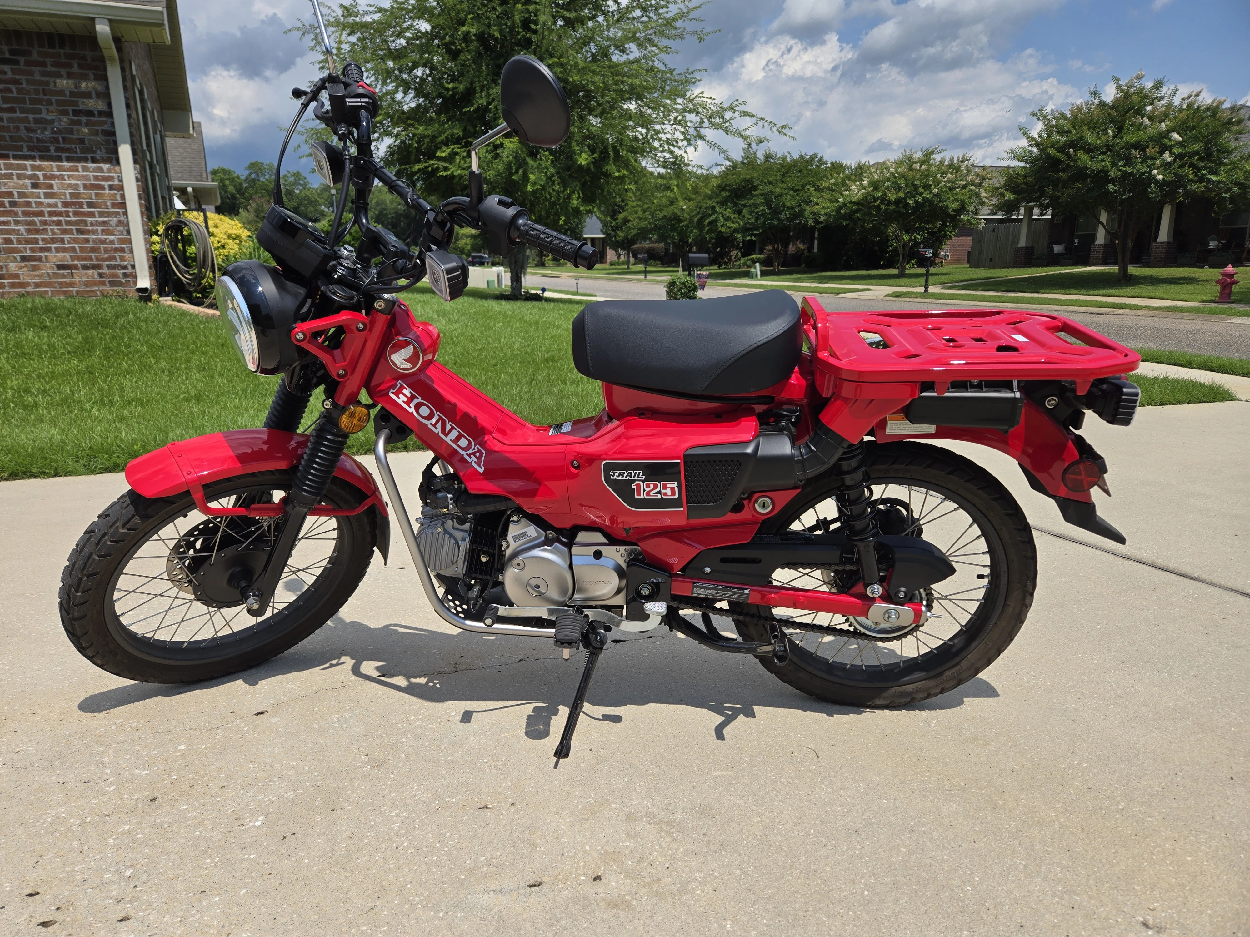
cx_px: 625
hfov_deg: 73.9
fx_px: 831
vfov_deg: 58.9
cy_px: 468
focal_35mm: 23
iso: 25
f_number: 1.8
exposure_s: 1/3291
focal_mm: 5.4
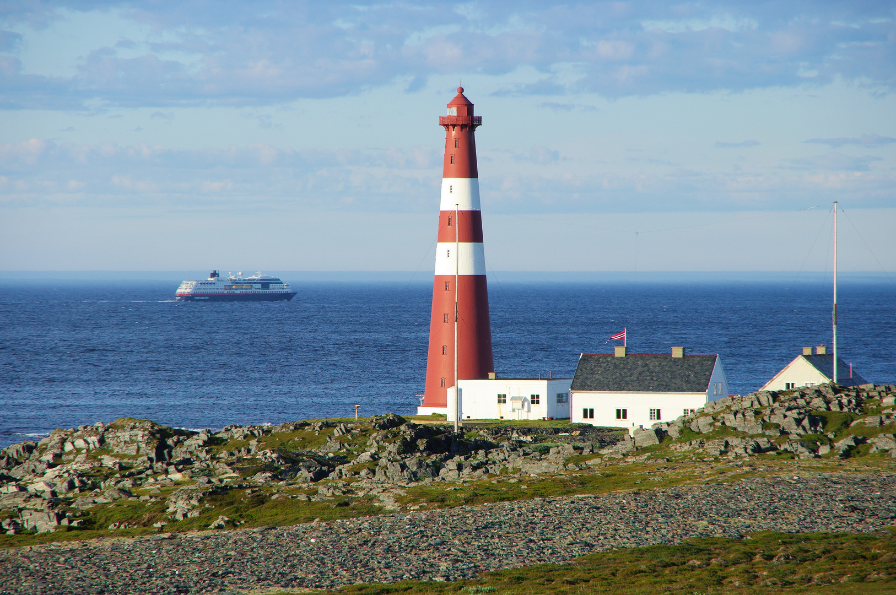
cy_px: 298
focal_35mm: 202
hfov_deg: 10.2
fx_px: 5034
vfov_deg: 6.8
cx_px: 448
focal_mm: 135
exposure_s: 1/250
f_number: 6.7
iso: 100
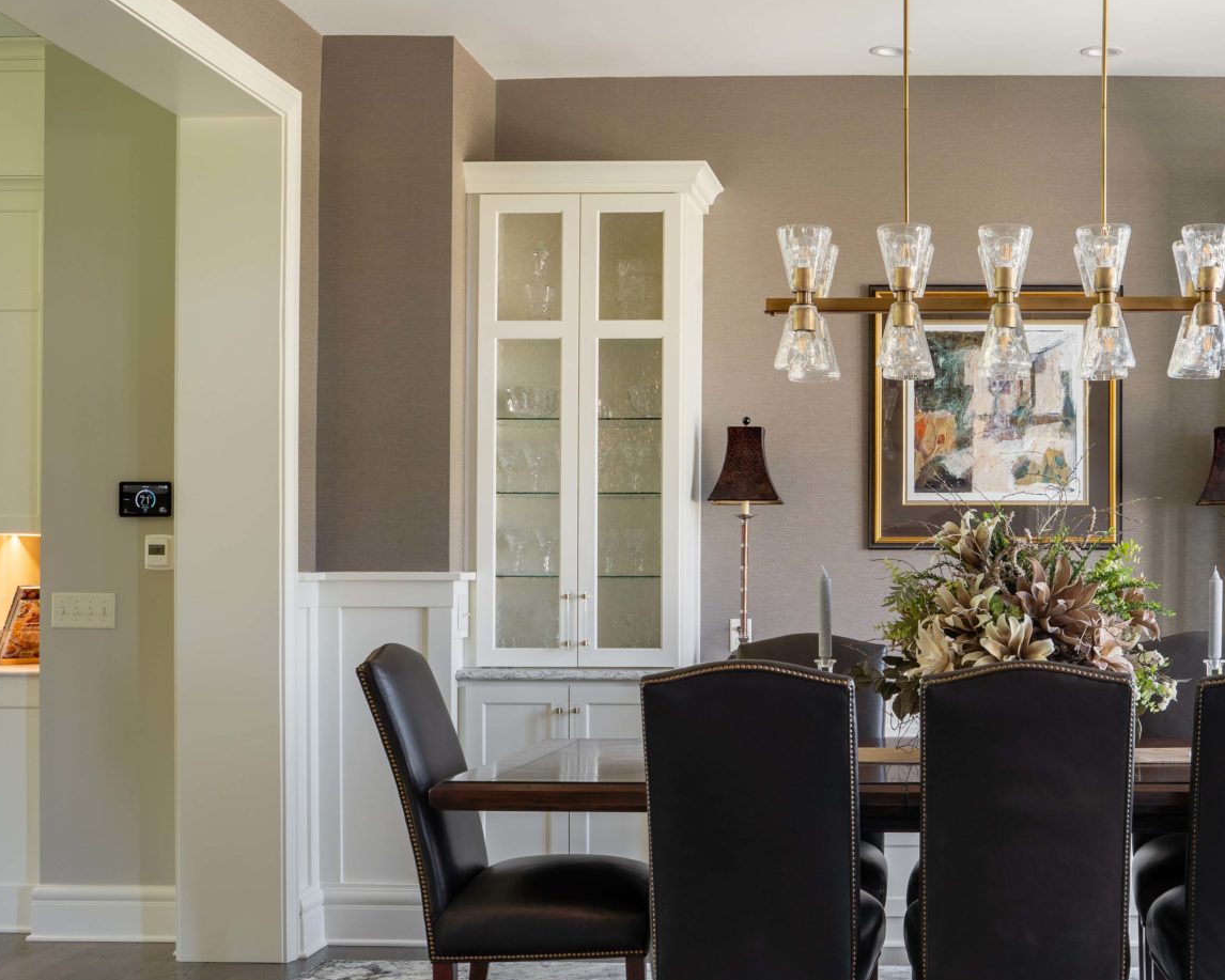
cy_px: 537
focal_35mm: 52
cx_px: 944
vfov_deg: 29.1
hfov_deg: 35.1
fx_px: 1885
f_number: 10
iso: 100
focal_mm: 31
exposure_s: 1/4
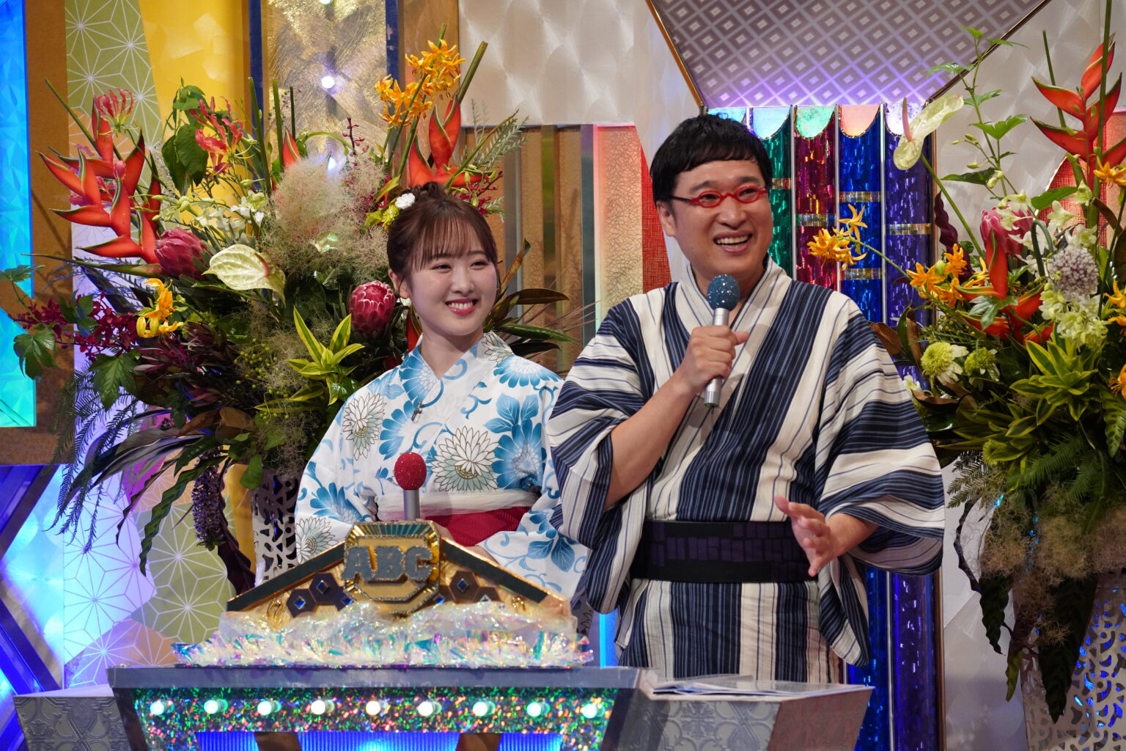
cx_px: 563
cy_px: 376
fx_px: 7494
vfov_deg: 5.7
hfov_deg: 8.6
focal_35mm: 240
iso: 4000
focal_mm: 239.6
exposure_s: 1/320
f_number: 6.3
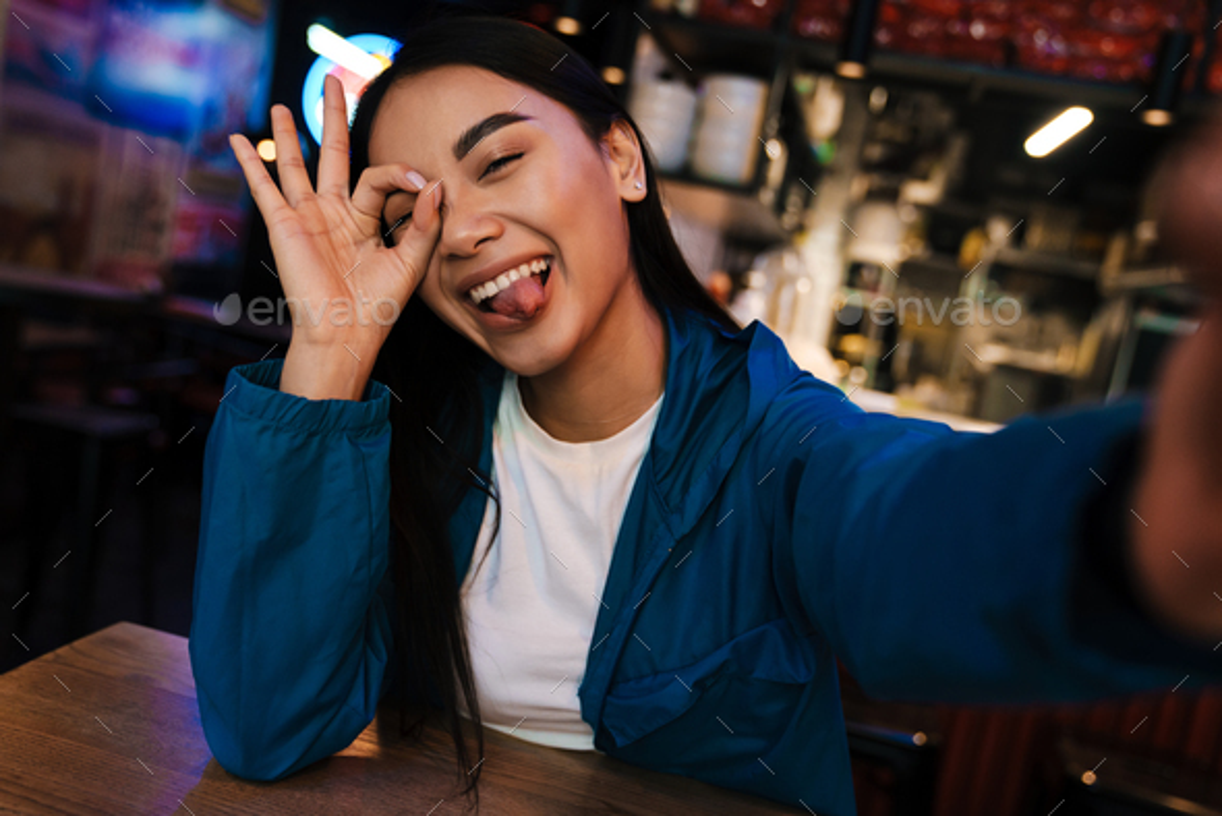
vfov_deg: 37.9
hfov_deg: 54.4
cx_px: 611
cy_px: 408
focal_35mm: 35
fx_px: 1189
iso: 1250
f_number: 2.8
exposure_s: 1/160
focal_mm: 35
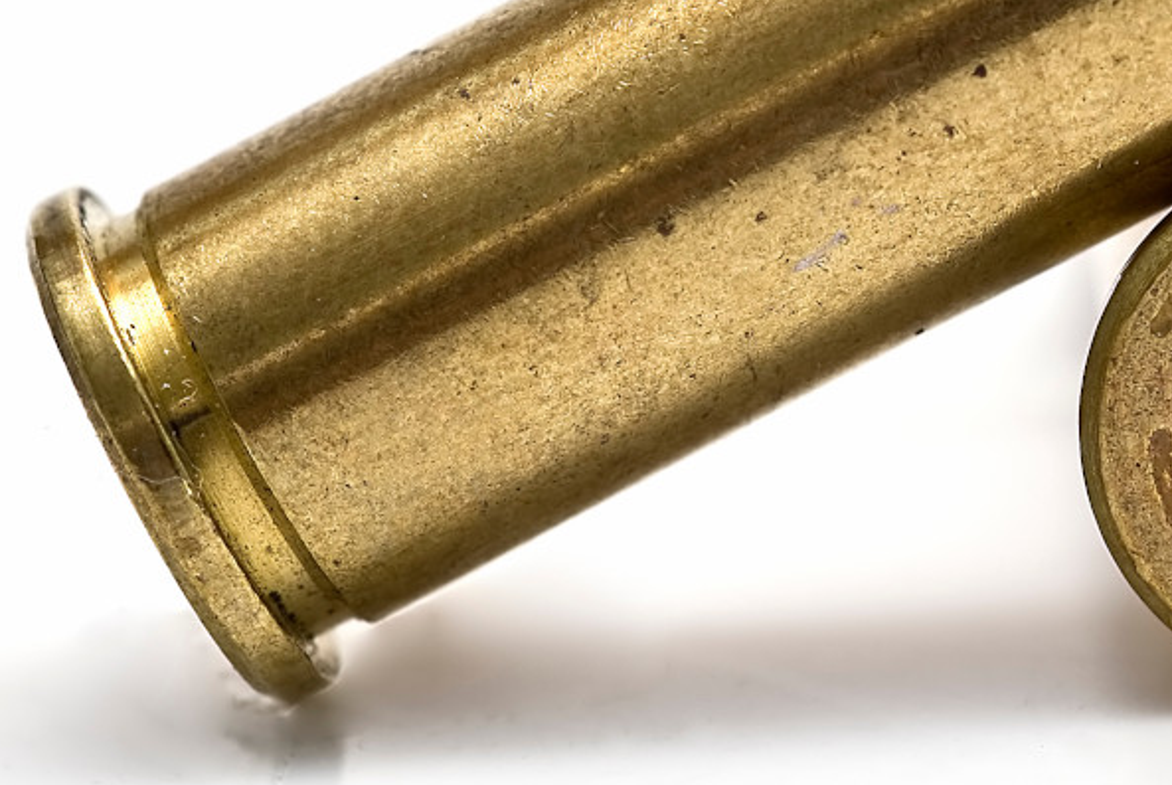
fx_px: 11641
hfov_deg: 5.7
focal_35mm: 357
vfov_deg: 3.9
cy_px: 239
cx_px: 1170
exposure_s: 1/60
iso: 100
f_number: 11
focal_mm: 105
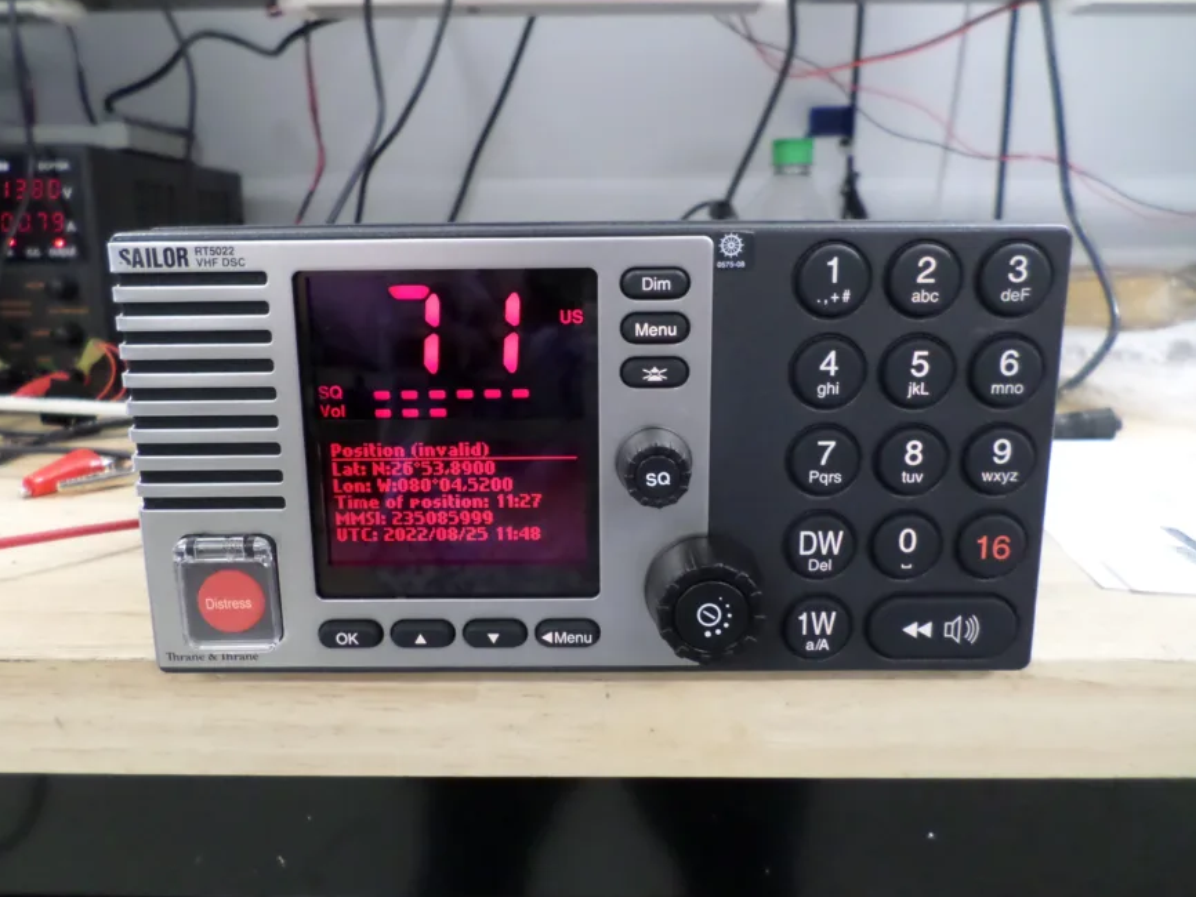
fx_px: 899
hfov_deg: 67.3
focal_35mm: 26
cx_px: 583
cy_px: 450
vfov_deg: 53.1
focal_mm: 4.5
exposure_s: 1/30
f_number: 2.5
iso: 400
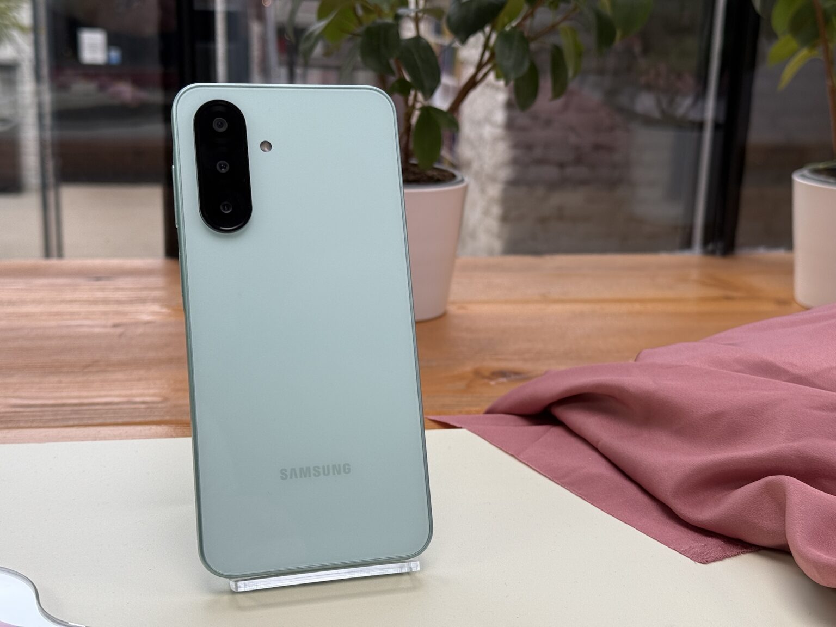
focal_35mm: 48
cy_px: 314
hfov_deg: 39.7
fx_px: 1159
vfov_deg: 30.3
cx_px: 418
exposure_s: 1/669
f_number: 1.78
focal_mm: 6.76
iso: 64
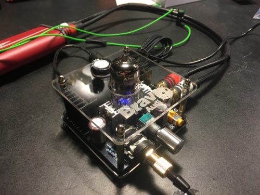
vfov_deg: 48.2
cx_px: 130
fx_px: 218
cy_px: 98
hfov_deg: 61.7
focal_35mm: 29
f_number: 2.2
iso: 80
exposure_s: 1/30
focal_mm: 4.15
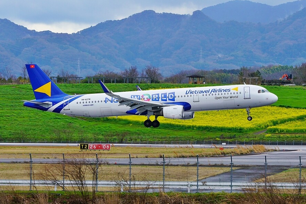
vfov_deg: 6.5
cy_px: 102
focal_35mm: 212
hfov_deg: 9.7
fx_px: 1801
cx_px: 152
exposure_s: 1/1000
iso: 800
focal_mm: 210
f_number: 6.3
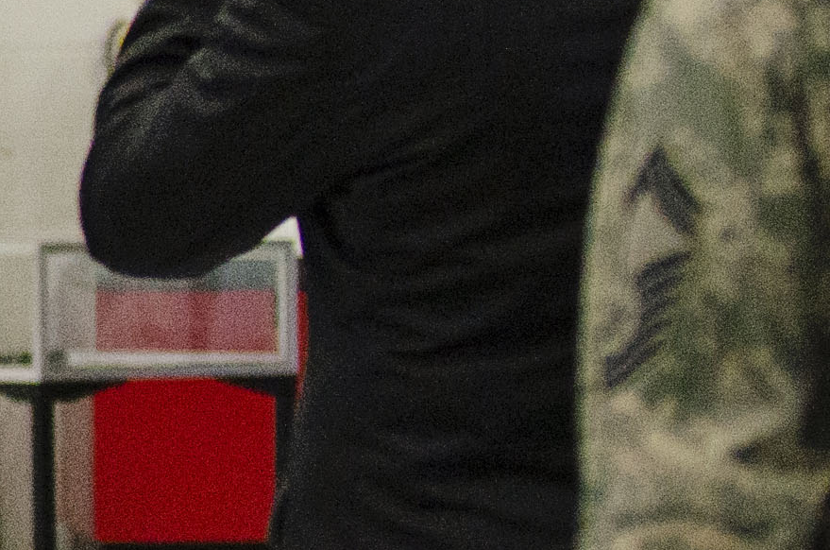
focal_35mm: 589
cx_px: -1043
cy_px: 160
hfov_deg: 3.5
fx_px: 13550
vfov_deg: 2.3
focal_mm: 70
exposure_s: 1/60
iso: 1250
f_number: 2.8
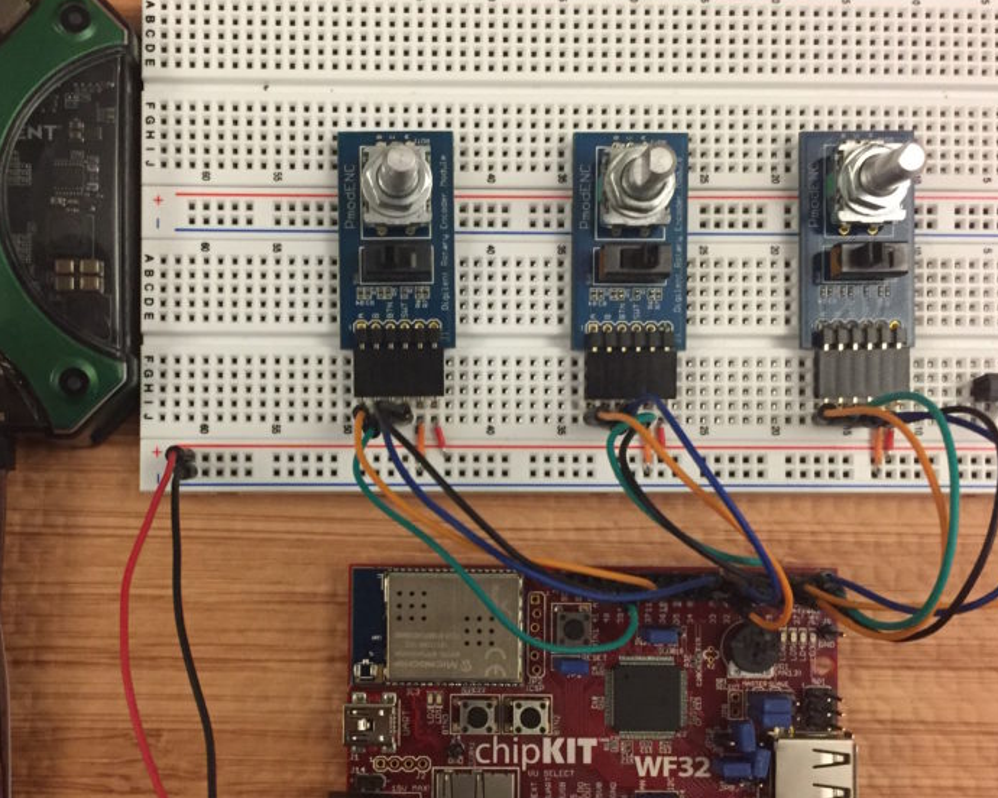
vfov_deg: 35.5
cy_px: 497
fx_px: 1241
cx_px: 380
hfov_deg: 43.5
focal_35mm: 42
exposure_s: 1/24
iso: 250
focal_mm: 4.15
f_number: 2.2
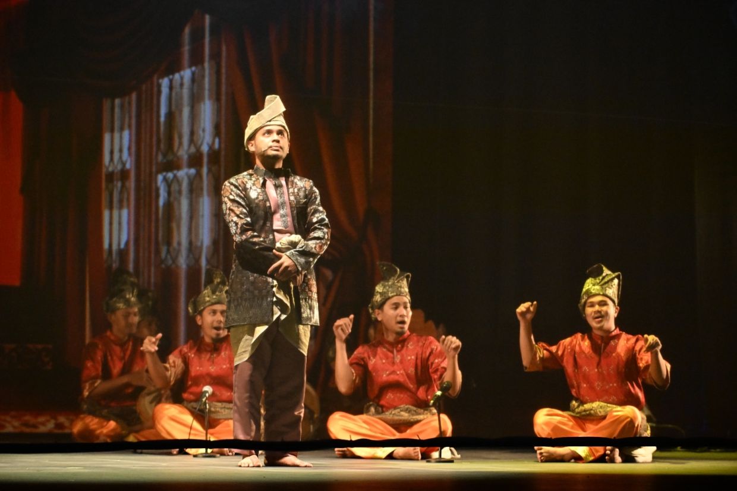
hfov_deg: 13.7
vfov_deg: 9.1
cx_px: 368
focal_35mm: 150
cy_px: 246
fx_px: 3070
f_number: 3.2
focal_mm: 150
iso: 8000
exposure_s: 1/200
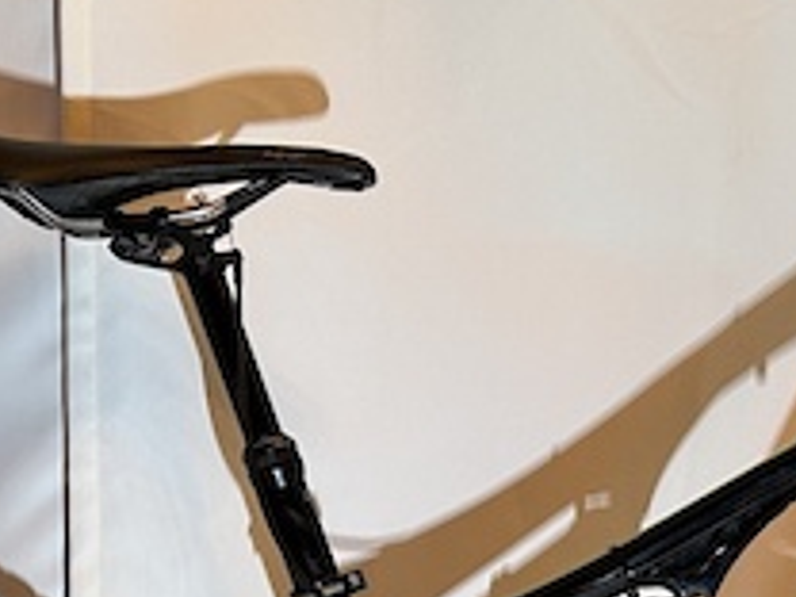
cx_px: 543
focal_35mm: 100
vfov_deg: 14.0
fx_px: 2300
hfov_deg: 19.6
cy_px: 846
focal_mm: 5.7
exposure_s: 1/60
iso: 100
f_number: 1.5
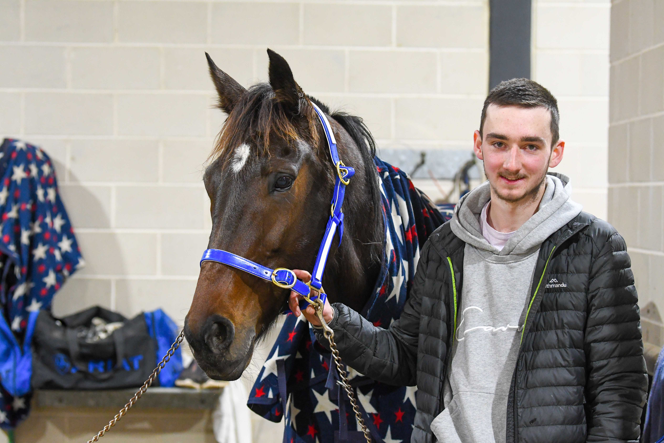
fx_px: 1937
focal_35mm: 105
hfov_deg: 19.5
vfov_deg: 13.0
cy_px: 222
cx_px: 332
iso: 2500
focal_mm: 70
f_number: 3.5
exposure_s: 1/125
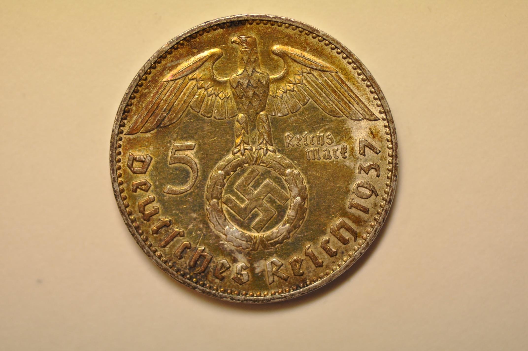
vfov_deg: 15.2
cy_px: 176
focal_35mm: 90
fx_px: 1318
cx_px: 264
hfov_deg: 22.6
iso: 500
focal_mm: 60
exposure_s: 1/250
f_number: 4
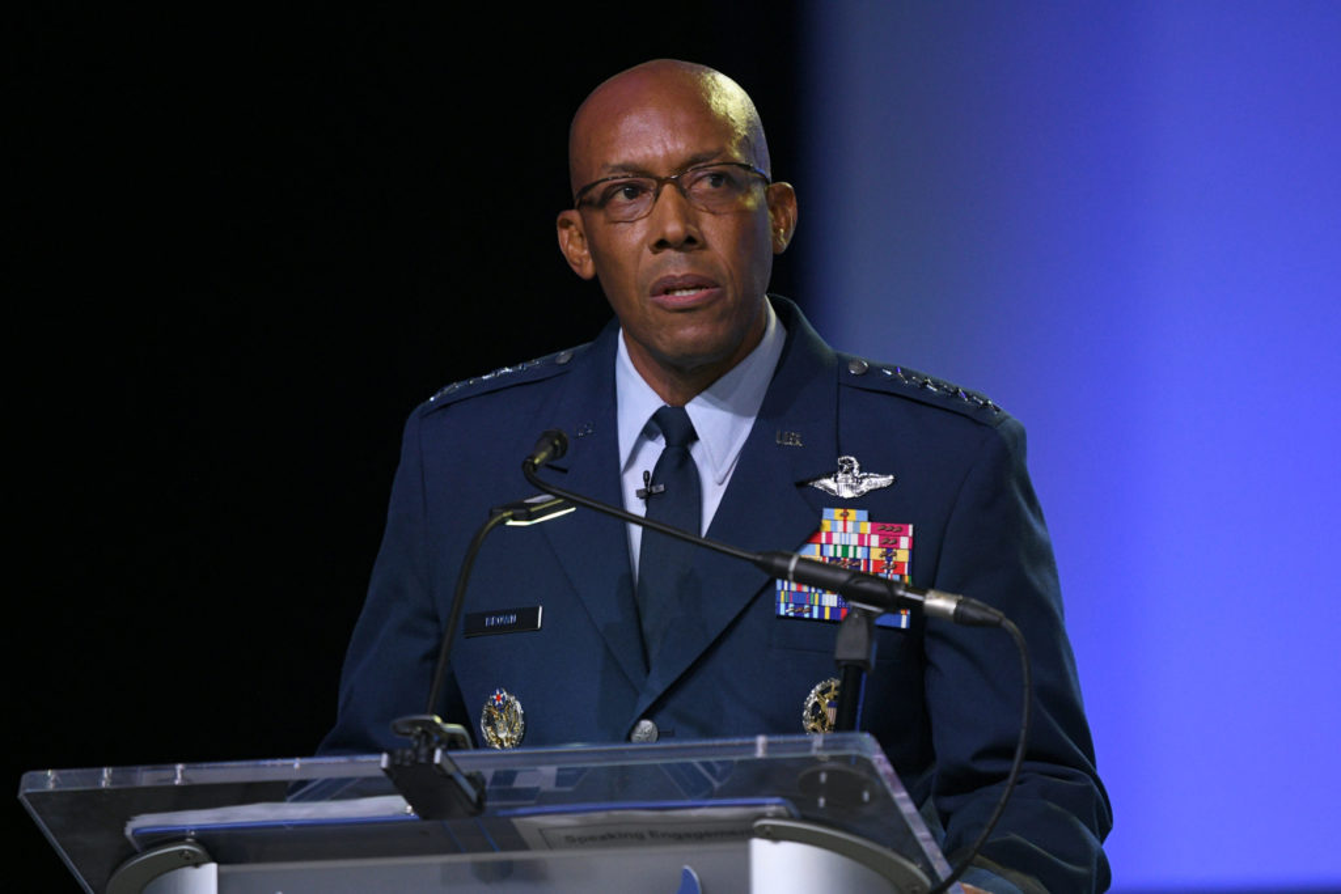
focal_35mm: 300
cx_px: 670
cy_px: 447
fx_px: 11176
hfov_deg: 6.9
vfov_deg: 4.6
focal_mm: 200
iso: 2000
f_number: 2.8
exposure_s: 1/500
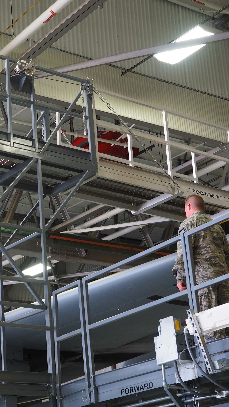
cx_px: 26
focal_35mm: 73
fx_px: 788
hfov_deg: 16.3
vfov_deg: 29.0
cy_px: 204
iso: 1000
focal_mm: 25
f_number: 2.8
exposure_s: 1/125
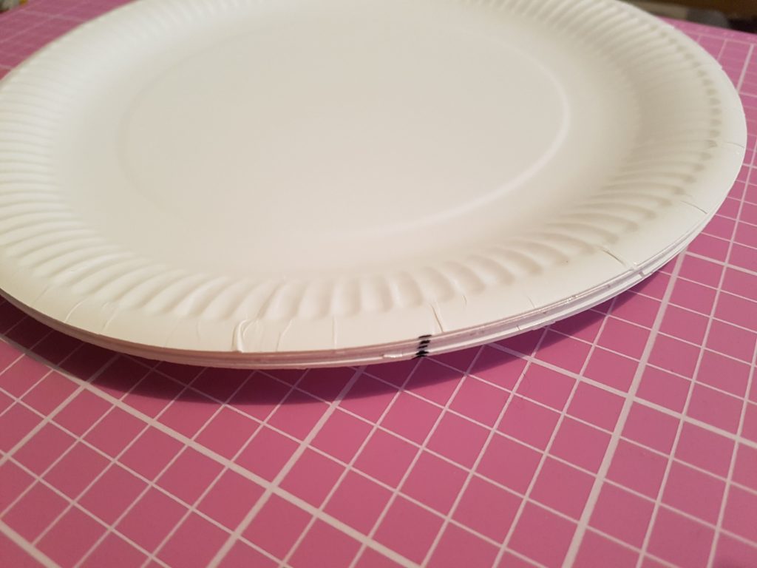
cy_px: 284
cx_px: 378
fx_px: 569
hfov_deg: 67.3
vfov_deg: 53.1
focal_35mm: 26
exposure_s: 1/17
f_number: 1.7
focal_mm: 4.2
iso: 250
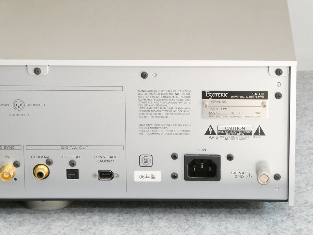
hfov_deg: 12.3
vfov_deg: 9.3
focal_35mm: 160
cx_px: 156
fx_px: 1447
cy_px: 118
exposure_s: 1/60
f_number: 6.3
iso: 1600
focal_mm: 28.7
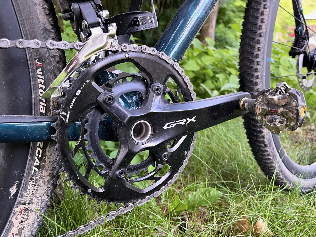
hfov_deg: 69.4
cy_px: 118
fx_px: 228
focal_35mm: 25
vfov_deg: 54.9
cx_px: 158
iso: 125
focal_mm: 5.1
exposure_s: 1/88
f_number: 1.6
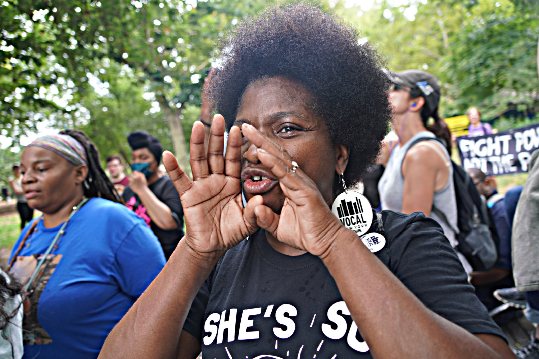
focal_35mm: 24
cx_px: 270
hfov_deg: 73.7
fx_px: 359
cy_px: 180
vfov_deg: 53.1
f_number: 4
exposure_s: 1/160
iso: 500
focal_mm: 24
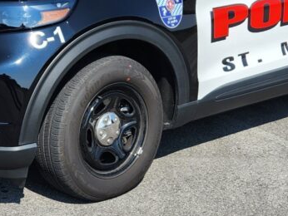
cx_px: 109
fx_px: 450
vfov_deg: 26.0
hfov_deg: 35.3
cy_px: 14
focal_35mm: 54
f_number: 1.8
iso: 20
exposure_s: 1/1429
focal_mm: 5.4
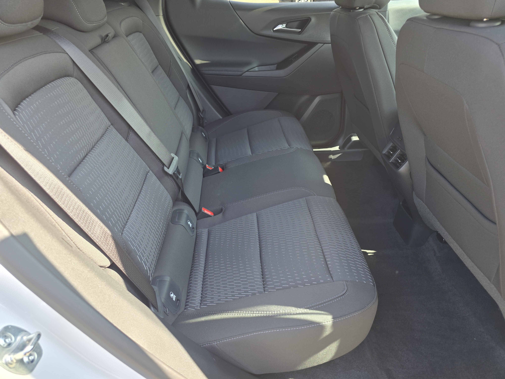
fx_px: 336
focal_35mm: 23
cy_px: 190
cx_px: 252
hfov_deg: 73.9
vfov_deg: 58.9
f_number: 1.7
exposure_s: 1/180
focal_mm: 6.3
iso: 80
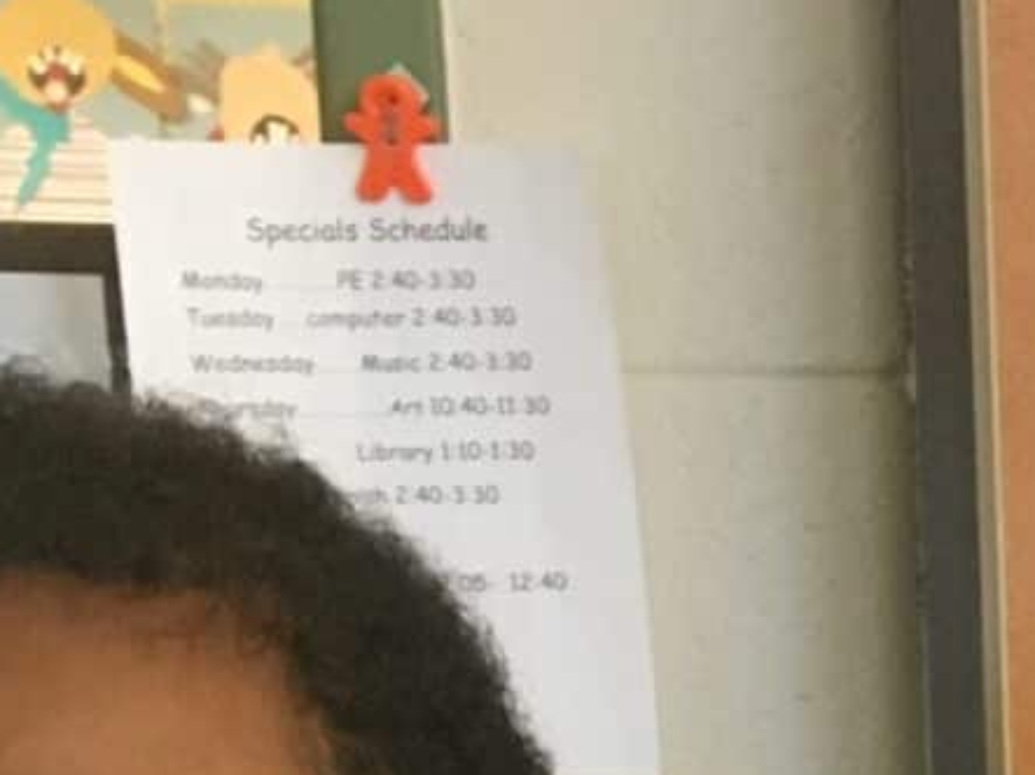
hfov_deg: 13.4
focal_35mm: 134
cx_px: 1776
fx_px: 4005
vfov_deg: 10.1
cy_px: 1662
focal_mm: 4.15
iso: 200
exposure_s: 1/20
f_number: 2.2
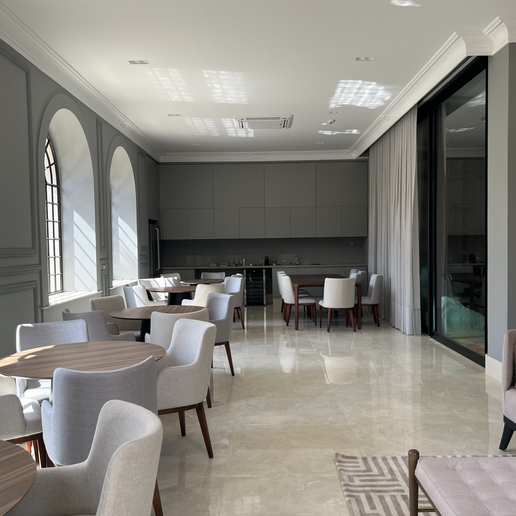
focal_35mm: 31
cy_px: 260
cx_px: 259
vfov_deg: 52.5
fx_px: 523
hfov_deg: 52.5
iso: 50
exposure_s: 1/461
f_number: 1.5
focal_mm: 5.7
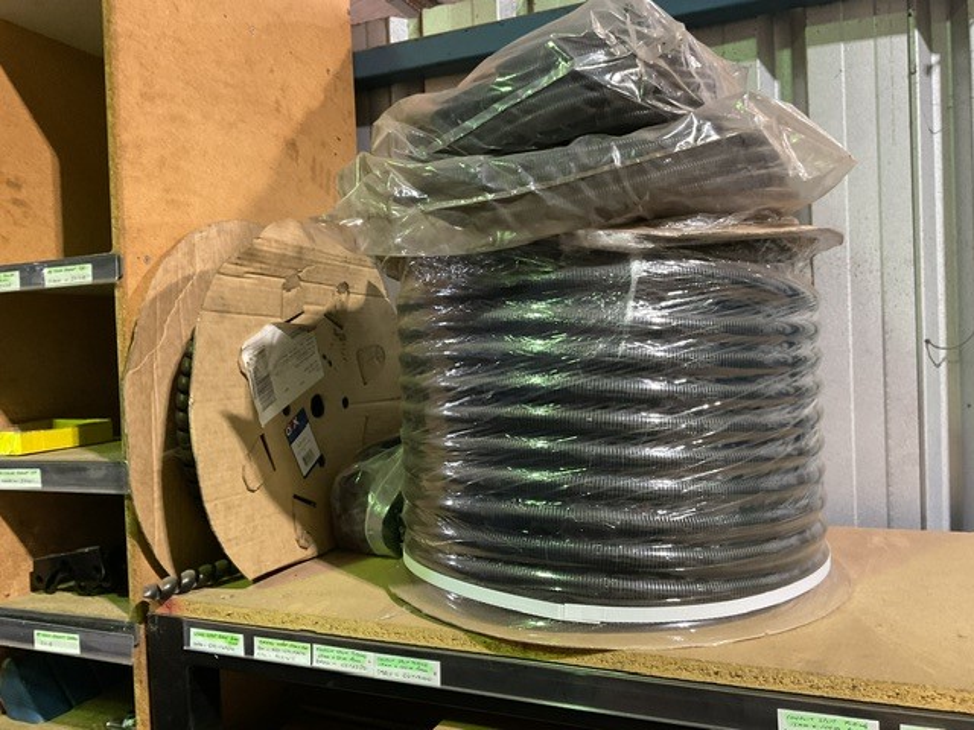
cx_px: 487
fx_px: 816
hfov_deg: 61.7
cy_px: 365
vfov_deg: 48.2
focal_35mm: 29
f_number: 1.8
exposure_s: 1/33
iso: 250
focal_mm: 3
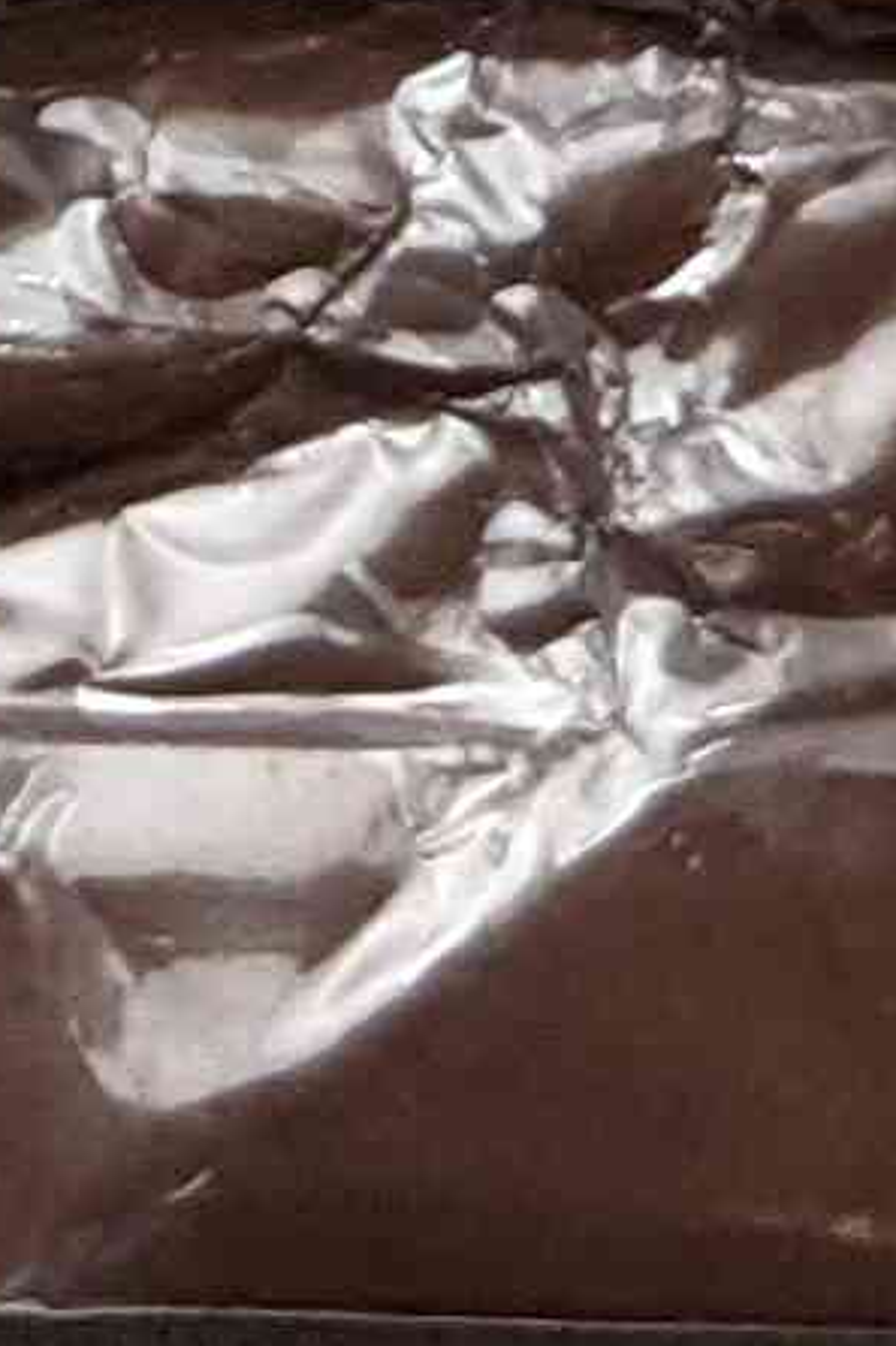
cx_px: -1346
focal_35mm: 254
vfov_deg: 7.4
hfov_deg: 5.2
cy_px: -2239
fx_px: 9489
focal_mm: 4.38
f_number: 1.73
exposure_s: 1/120
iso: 112
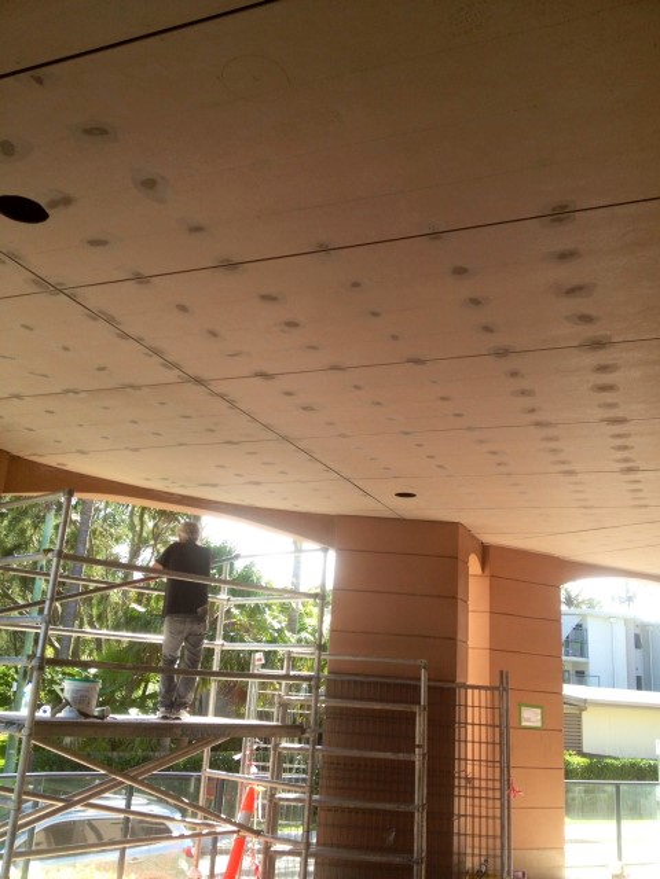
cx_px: 330
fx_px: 890
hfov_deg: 40.7
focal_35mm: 35
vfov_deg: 52.6
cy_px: 440
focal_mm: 4.28
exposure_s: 1/196
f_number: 2.4
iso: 50
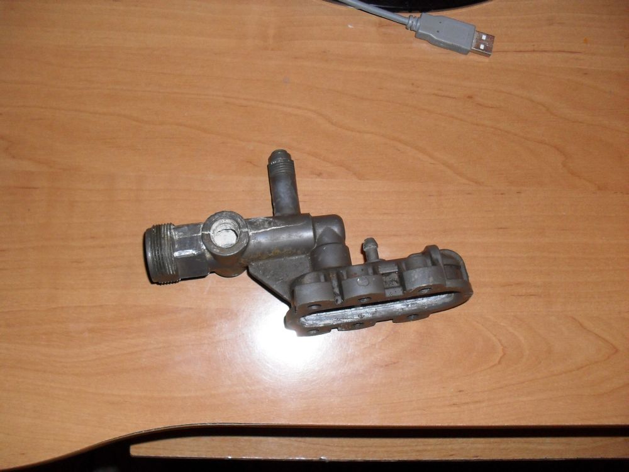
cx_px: 314
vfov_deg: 37.7
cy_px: 236
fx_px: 690
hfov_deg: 49.0
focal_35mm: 38
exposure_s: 1/45
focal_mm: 6.3
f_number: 2.8
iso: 200
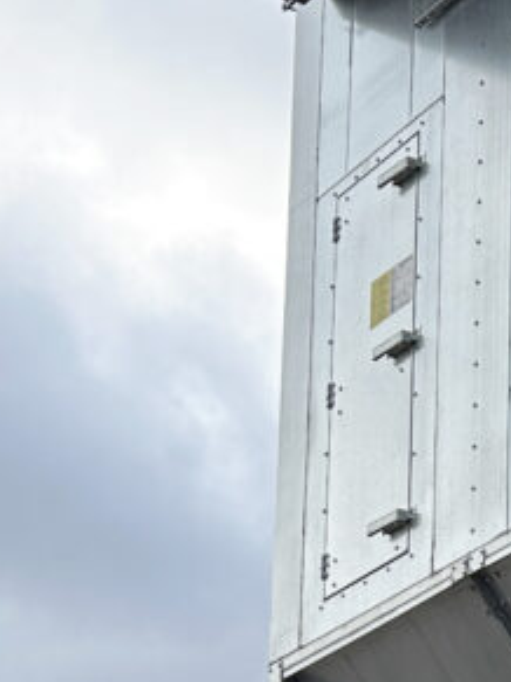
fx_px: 2817
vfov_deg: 13.4
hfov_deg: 9.7
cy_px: 841
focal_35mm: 143
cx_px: 994
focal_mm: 5.7
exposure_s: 1/1597
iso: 50
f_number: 1.5
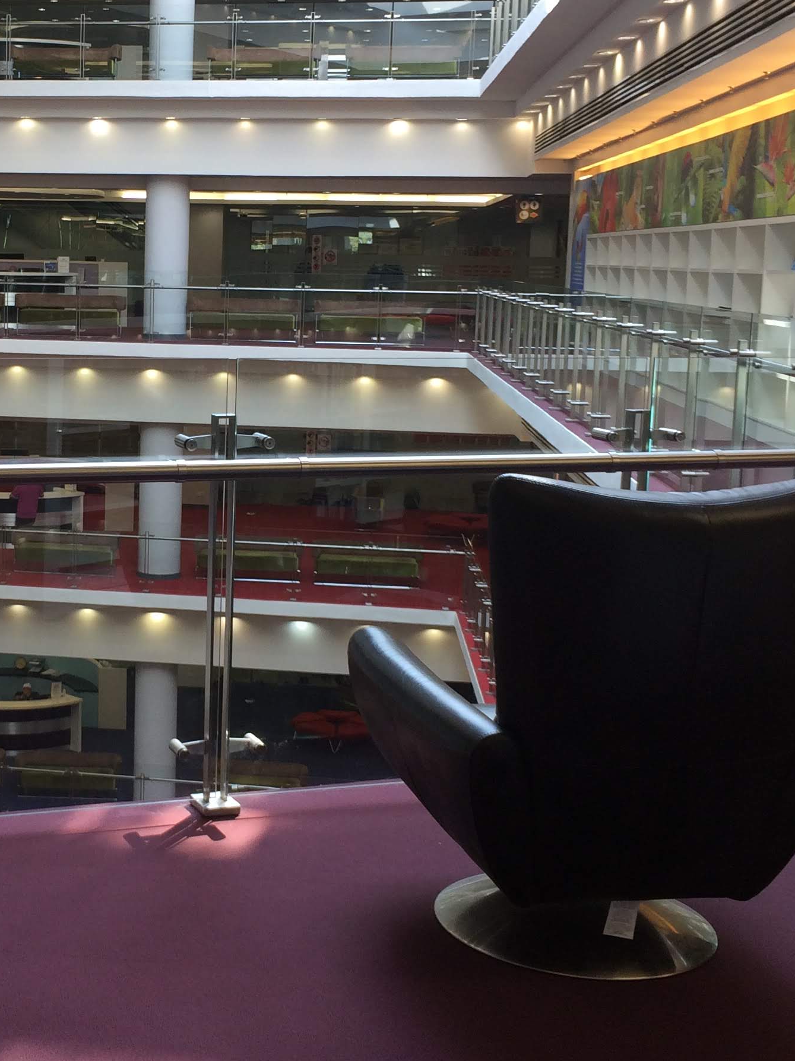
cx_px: 131
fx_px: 1623
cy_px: 465
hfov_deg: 26.9
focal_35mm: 53
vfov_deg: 36.1
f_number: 2.2
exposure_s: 1/50
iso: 40
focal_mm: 4.15
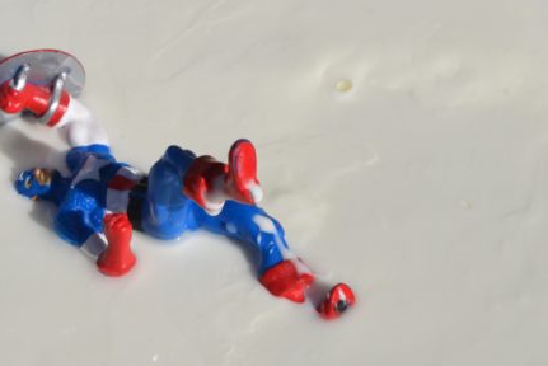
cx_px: 221
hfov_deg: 2.6
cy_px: 93
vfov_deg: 1.7
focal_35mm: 793
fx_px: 12079
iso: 2000
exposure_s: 1/3200
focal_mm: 300
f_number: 14
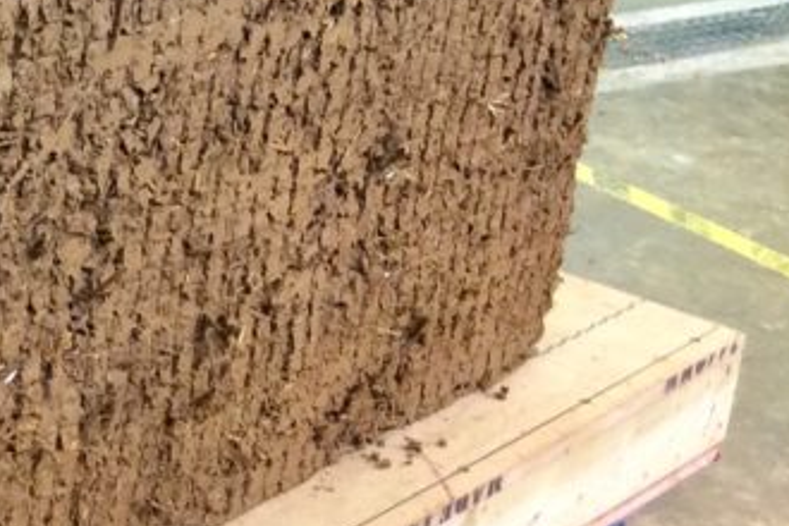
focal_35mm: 103
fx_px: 2257
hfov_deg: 18.1
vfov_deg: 13.3
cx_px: -330
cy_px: 305
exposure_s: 1/25
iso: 80
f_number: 2.4
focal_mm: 3.3
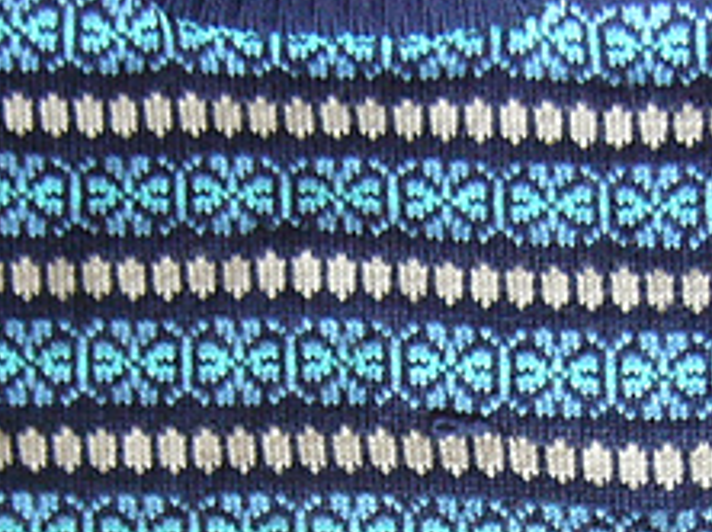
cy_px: 612
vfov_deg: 14.2
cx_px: 385
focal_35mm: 101
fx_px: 2075
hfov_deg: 19.5
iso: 200
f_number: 2.8
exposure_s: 1/13
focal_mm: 5.8
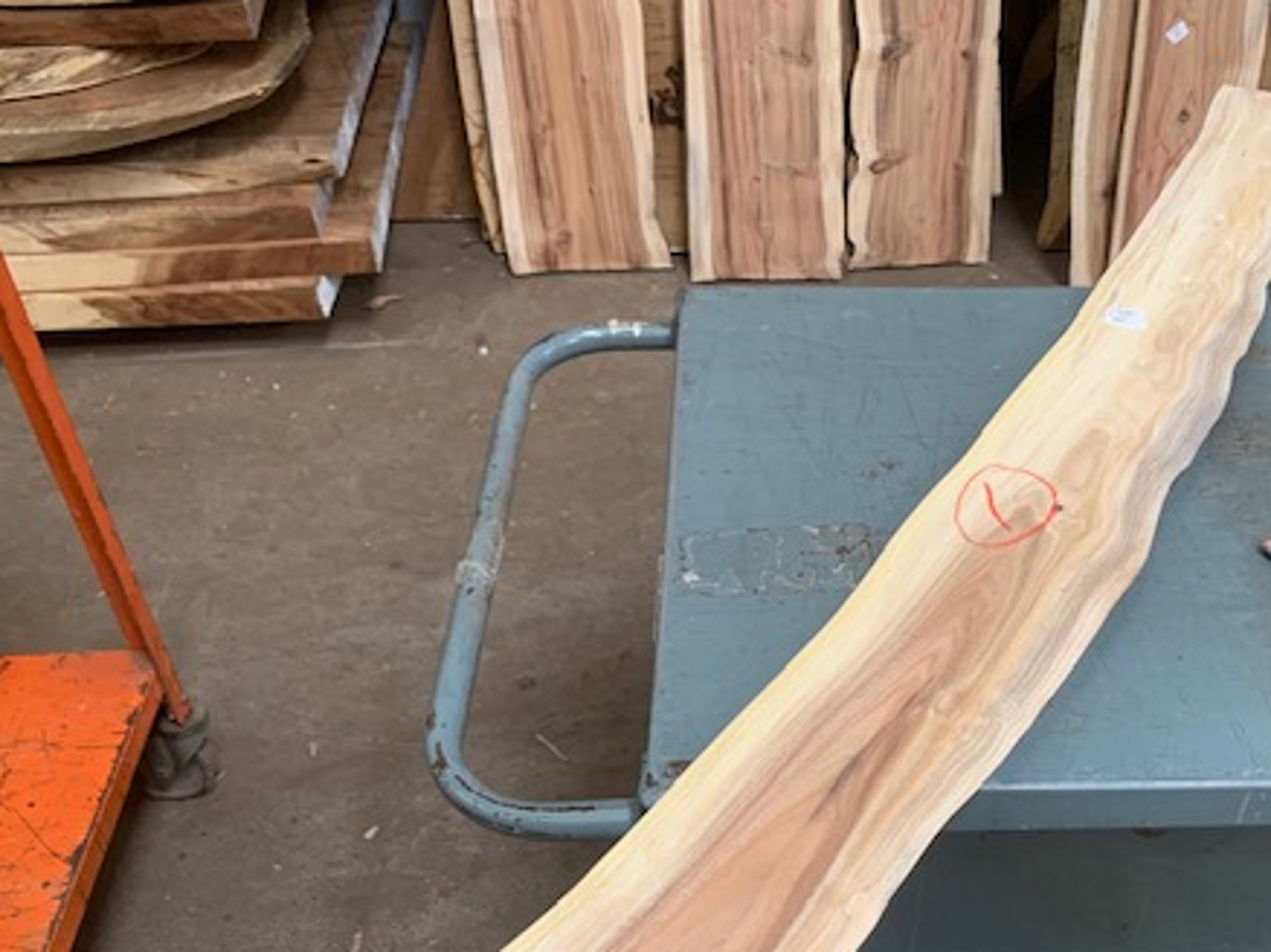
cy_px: 668
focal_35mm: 38
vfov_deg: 37.1
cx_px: 853
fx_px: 1394
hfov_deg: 48.1
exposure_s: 1/60
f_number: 1.8
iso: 125
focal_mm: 4.25
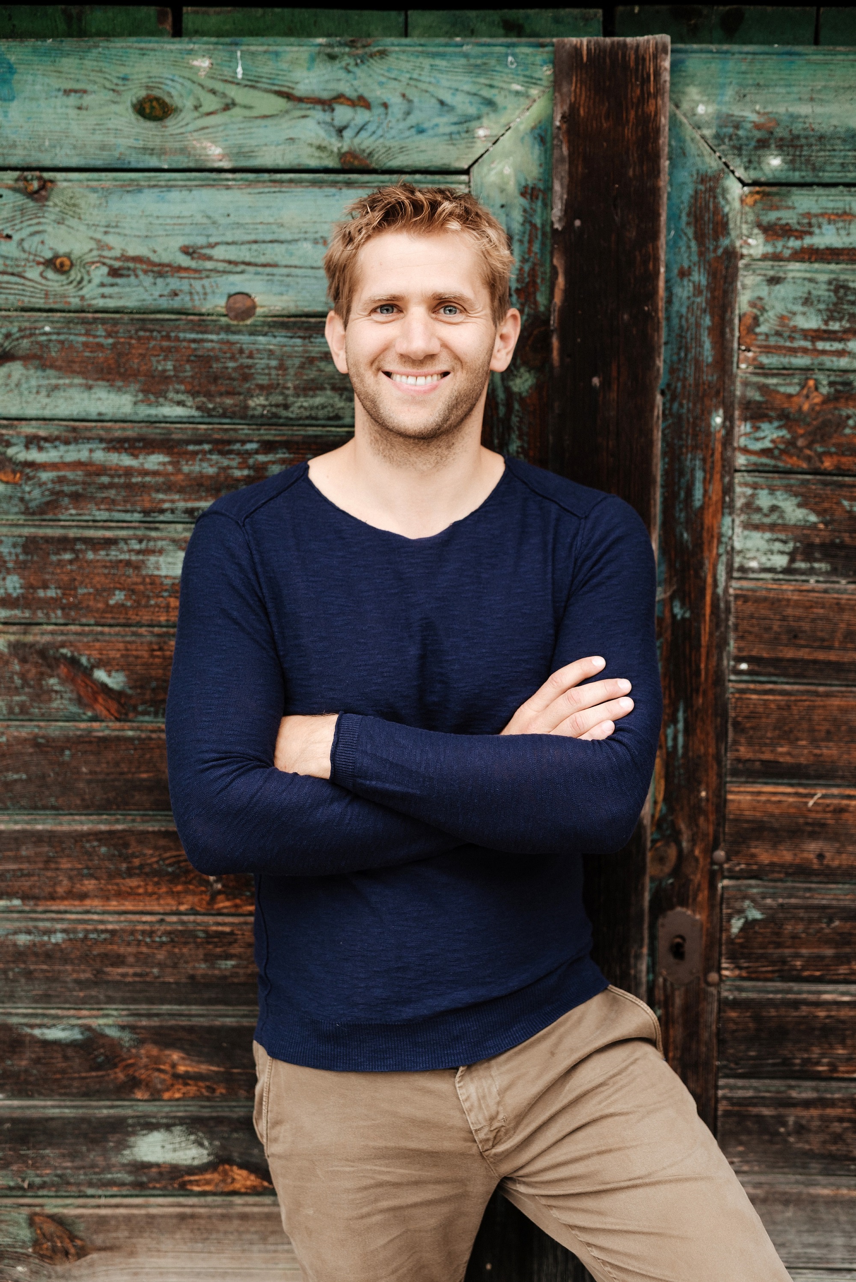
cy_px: 641
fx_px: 1781
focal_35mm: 50
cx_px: 428
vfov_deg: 39.6
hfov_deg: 27.0
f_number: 2.2
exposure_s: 1/160
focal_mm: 50
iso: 110
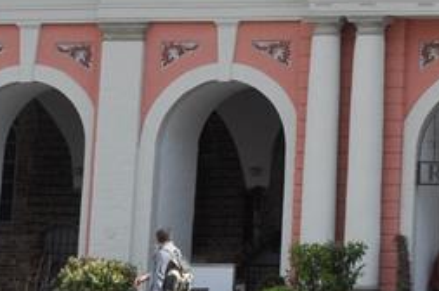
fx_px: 2034
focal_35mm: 167
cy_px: -286
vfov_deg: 7.8
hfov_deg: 11.5
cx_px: 751
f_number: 13
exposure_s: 1/640
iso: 400
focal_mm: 22
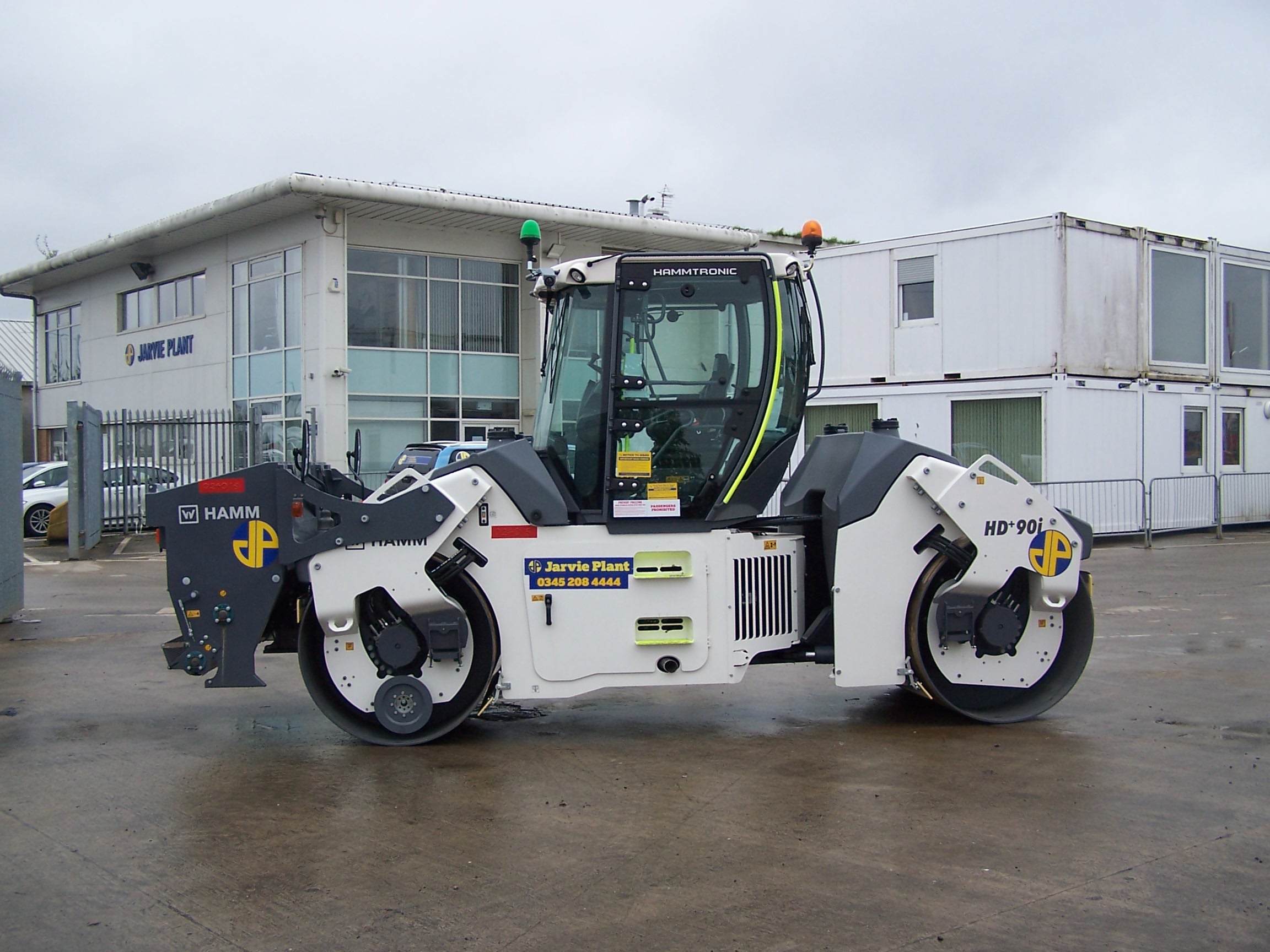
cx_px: 635
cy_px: 476
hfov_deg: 46.8
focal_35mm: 40
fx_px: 1468
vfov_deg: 36.0
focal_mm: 6.7
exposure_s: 1/350
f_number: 2.8
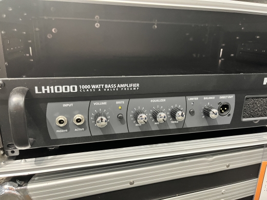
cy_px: 100
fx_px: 201
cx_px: 134
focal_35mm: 26
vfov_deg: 53.1
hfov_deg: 67.3
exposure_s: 1/40
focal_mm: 5.1
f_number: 1.6
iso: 400
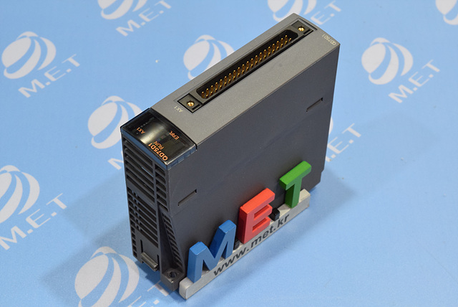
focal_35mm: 82
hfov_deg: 24.6
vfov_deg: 16.6
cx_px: 229
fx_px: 1051
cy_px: 154
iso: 1600
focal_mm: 55
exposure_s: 1/6
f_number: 20
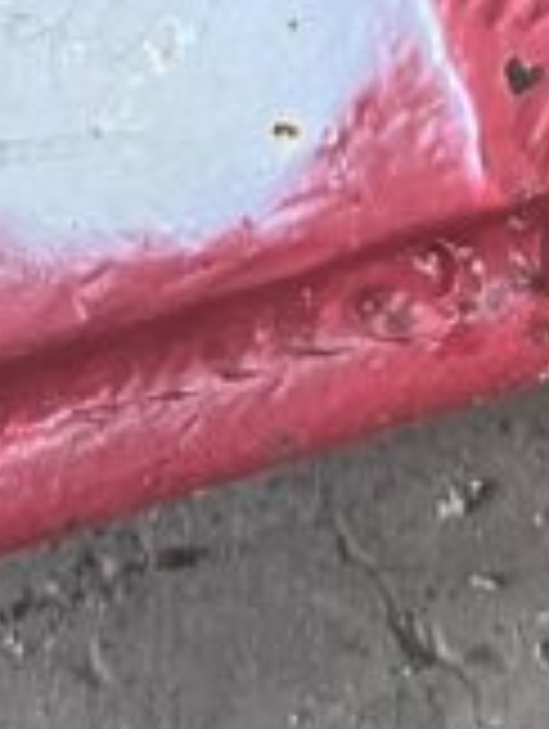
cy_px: -916
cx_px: 108
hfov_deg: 8.7
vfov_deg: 10.3
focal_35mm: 171
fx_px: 3607
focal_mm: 5.1
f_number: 1.6
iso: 400
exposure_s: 1/40
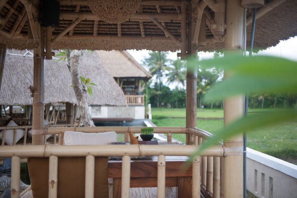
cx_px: 148
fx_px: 396
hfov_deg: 41.1
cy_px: 99
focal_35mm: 48
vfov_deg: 28.1
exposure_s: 1/200
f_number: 2.8
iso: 200
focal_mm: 48
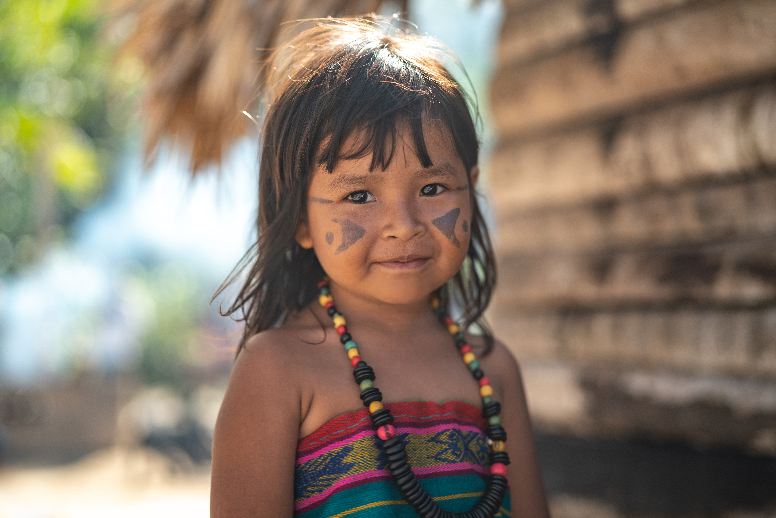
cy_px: 259
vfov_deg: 27.0
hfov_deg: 39.6
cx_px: 388
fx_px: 1078
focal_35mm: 50
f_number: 1.4
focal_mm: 50
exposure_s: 1/200
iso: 100
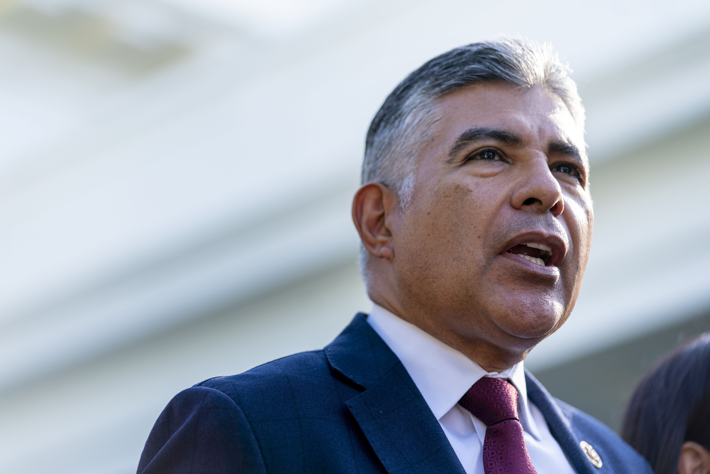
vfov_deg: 11.8
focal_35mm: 116
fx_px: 2288
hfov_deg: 17.6
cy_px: 237
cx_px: 355
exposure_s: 1/1250
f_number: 2.8
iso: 250
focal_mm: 116
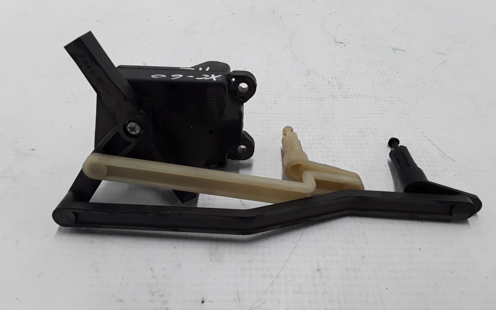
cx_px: 250
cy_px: 147
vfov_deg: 43.1
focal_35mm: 29
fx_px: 392
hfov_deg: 64.6
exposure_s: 1/33
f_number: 1.9
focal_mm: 2.91
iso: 40
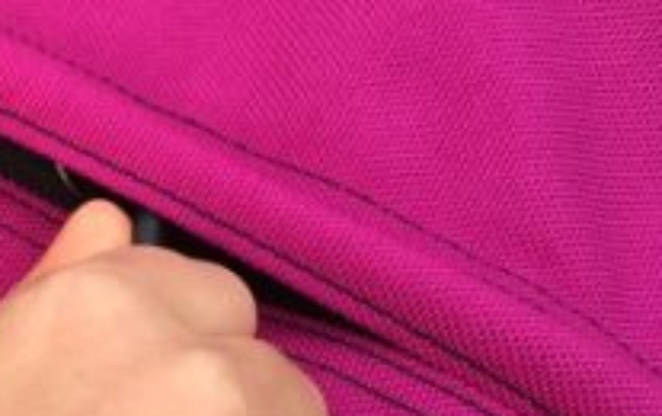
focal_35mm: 86
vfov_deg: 15.1
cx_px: -233
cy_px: 363
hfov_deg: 21.4
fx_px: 1554
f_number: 2.2
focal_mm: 4.15
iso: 32
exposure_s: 1/648
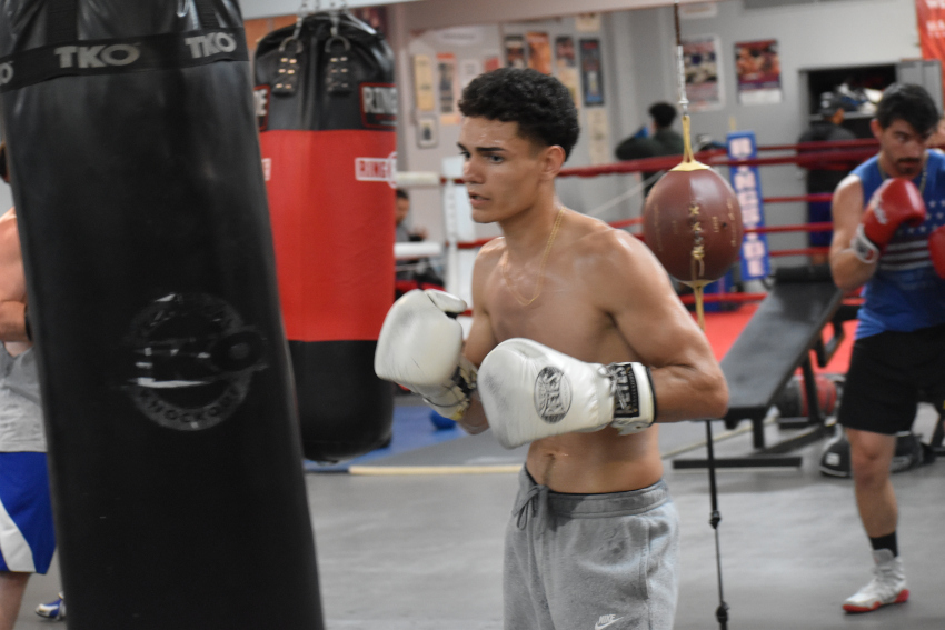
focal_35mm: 105
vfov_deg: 13.0
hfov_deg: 19.5
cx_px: 472
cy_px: 315
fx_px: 2757
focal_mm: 70
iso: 3200
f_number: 4.5
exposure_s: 1/60
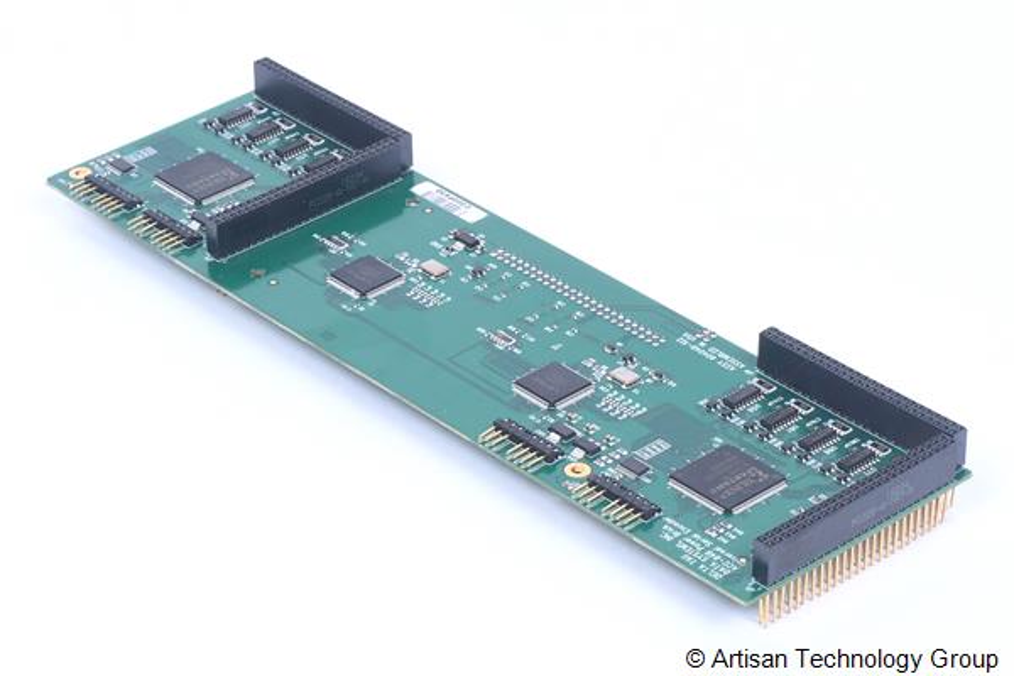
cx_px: 507
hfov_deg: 35.1
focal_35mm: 57
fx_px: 1605
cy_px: 338
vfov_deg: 23.8
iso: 200
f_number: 14
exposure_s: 1/200
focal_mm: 38
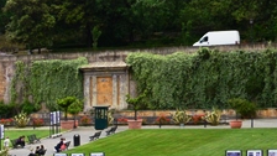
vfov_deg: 8.6
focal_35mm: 136
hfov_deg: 13.3
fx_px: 1002
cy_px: 263
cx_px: -300
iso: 400
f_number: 10
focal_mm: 19
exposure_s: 1/200
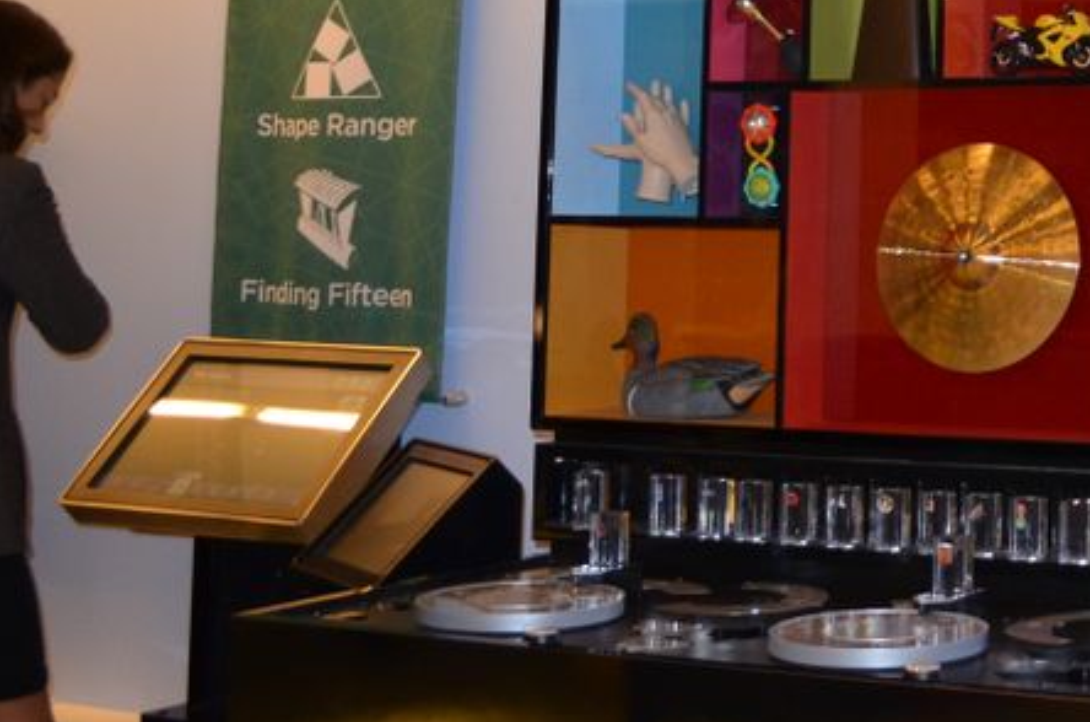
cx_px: 1291
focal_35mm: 73
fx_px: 2206
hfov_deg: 25.1
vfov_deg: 17.7
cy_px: -136
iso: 900
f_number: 3.5
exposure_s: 1/60
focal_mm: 18
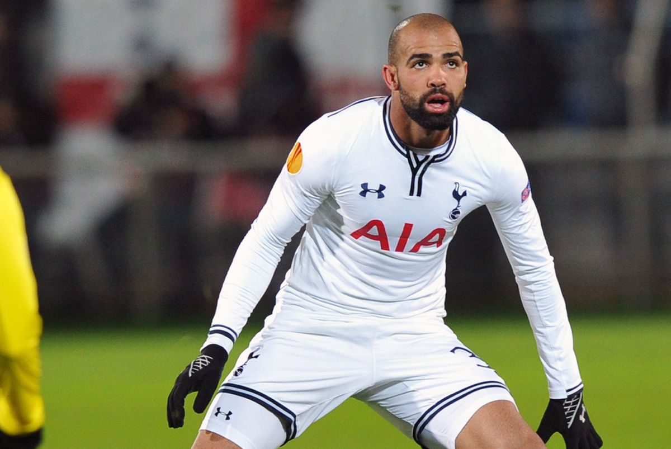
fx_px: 7464
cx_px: 336
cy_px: 224
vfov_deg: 3.4
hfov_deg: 5.1
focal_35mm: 400
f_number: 3.5
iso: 2000
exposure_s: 1/800
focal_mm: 400
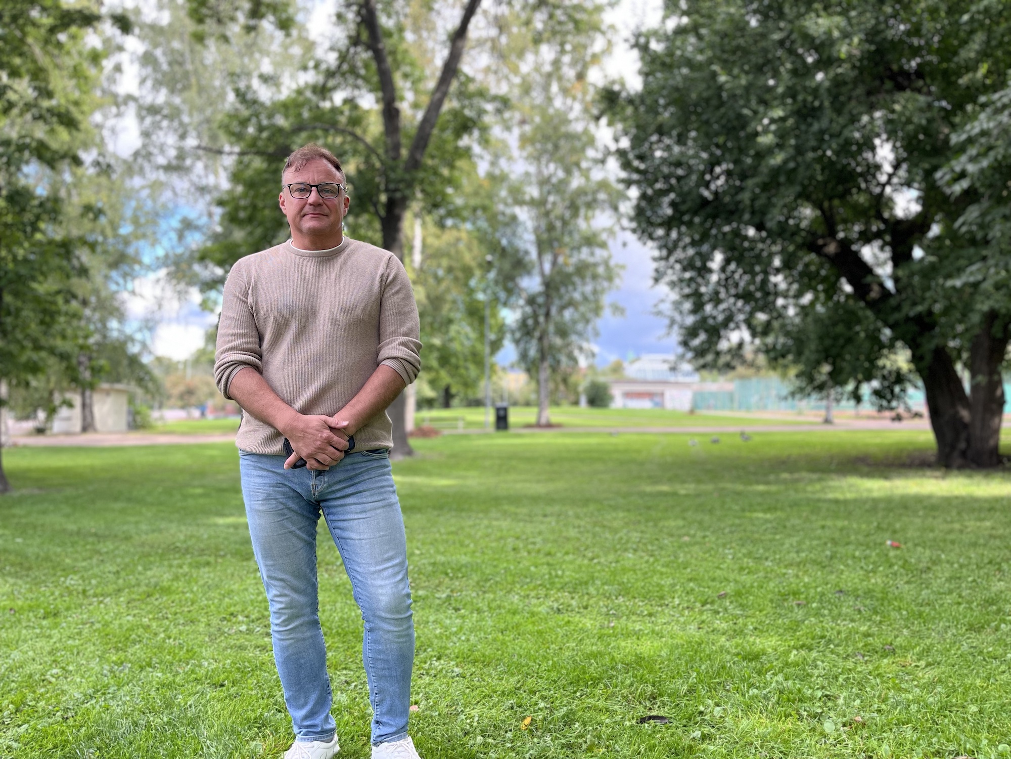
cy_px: 380
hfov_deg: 67.3
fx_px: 759
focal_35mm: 26
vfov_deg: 53.1
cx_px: 506
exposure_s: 1/367
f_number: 1.6
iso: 50
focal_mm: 5.1
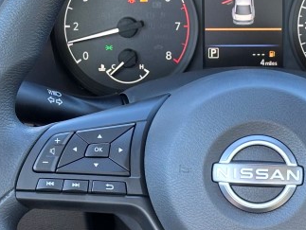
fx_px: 1345
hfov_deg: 12.9
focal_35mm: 152
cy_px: 156
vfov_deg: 9.8
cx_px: 248
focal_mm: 6.86
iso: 100
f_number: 1.78
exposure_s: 1/60
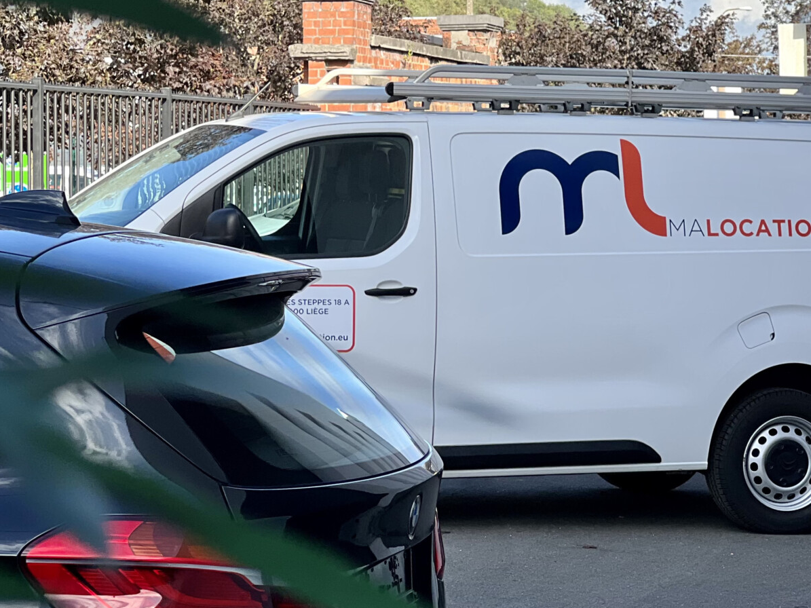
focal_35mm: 132
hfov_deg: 14.9
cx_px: 411
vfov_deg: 11.2
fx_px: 3092
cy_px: 222
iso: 32
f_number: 2.8
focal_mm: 9
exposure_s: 1/428
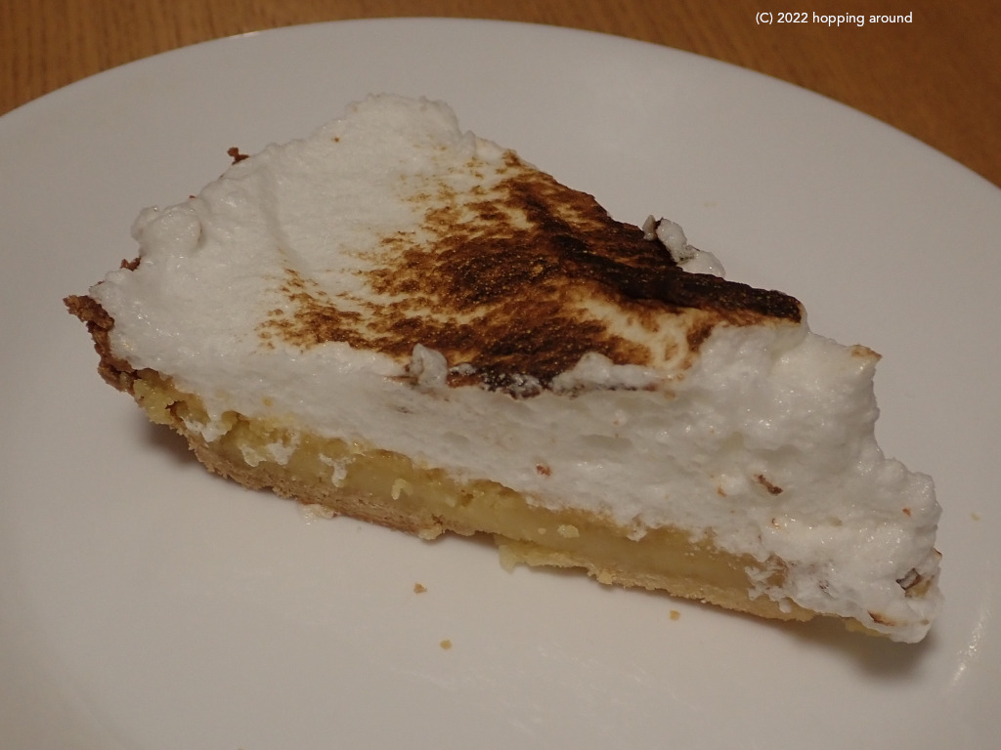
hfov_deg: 46.8
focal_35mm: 40
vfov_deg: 36.0
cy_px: 375
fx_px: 1157
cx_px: 500
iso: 200
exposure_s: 1/50
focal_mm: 7.34
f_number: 2.8
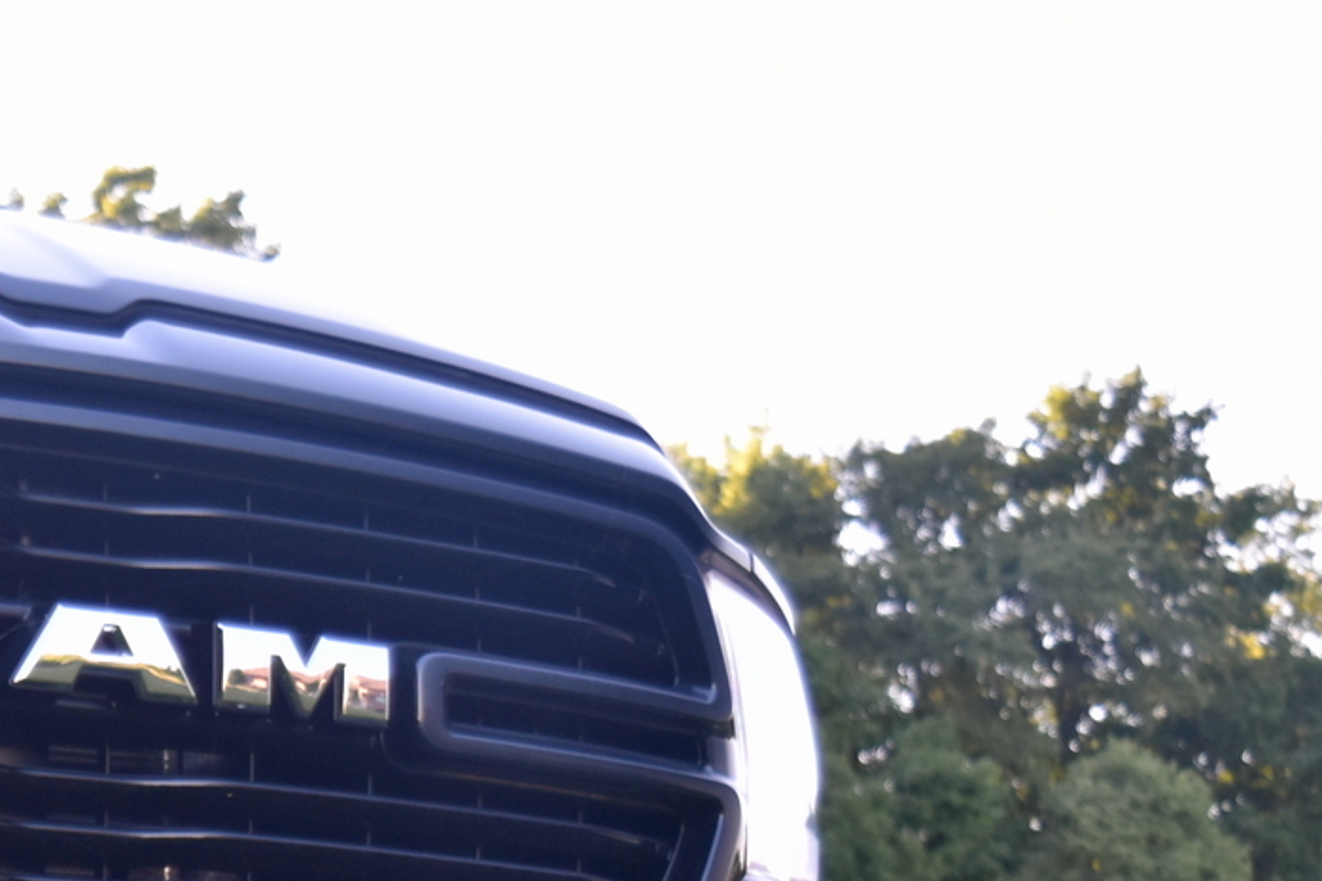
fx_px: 5141
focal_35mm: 140
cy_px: 1201
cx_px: -390
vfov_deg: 9.6
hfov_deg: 14.1
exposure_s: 1/80
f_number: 4.5
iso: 400
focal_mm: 34
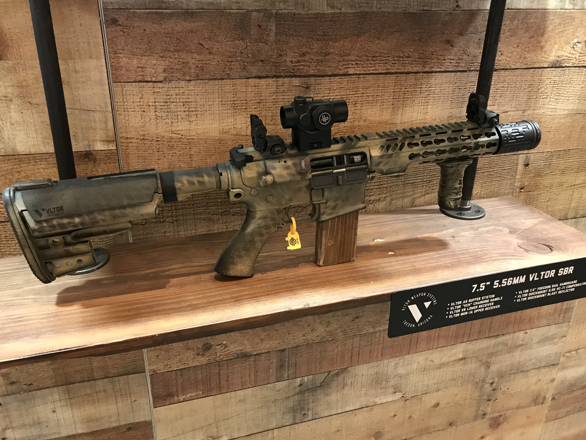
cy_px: 214
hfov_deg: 61.7
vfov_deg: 48.2
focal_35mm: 29
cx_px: 287
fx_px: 491
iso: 100
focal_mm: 3.99
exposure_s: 1/8
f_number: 1.8
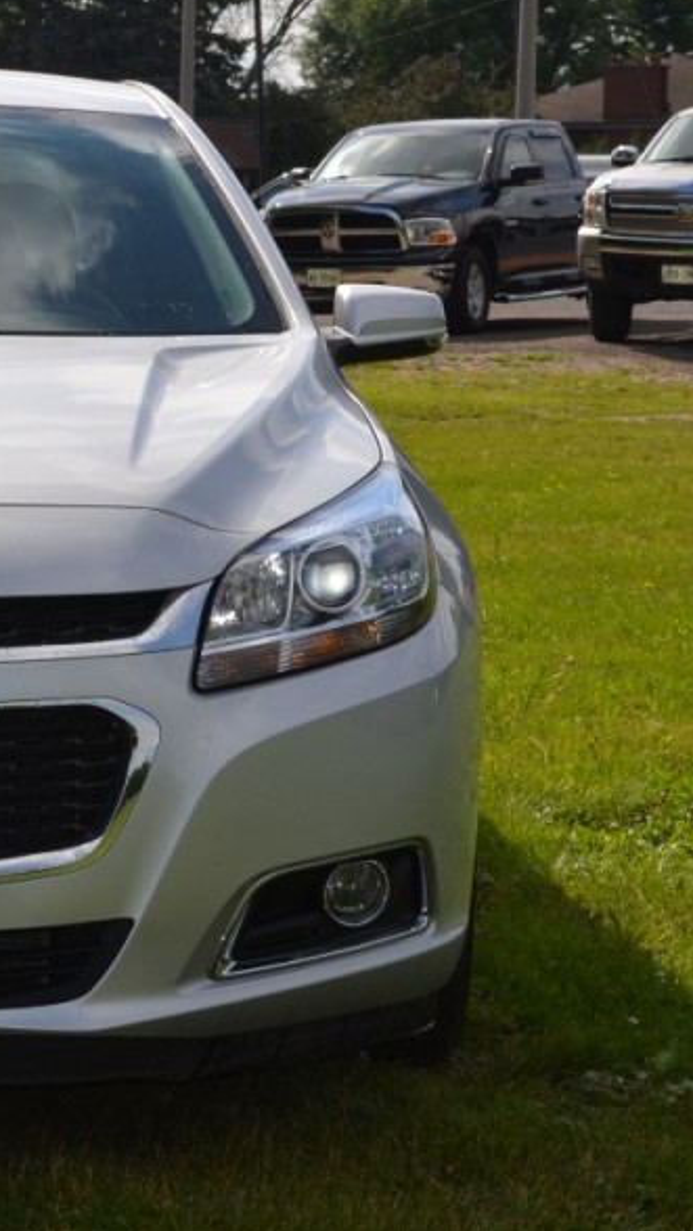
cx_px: -176
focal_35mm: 123
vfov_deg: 17.4
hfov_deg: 9.7
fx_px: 4013
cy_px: 528
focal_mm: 45
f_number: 13
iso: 100
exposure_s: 1/200
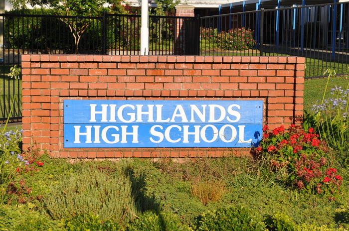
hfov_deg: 23.4
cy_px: 116
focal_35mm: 87
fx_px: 842
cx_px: 174
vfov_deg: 15.6
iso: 200
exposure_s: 1/800
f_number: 7.1
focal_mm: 58
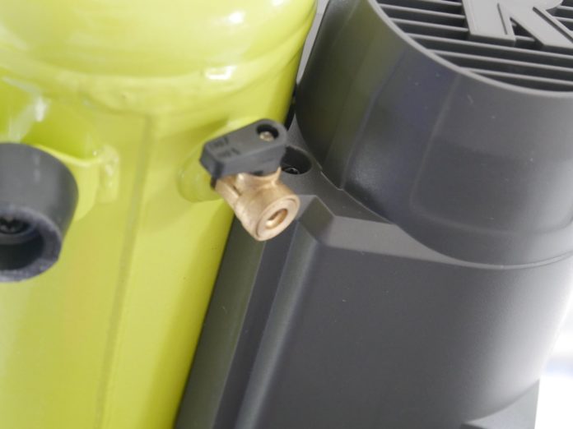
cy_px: 214
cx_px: 286
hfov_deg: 26.3
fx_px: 1225
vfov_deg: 19.9
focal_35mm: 74
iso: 3200
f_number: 4.6
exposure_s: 1/40
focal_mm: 37
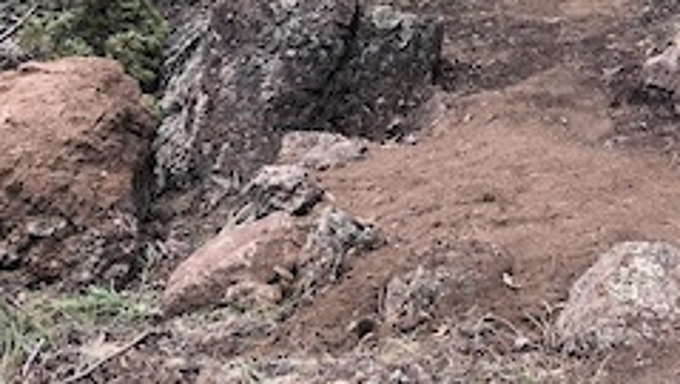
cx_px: 484
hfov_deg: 20.8
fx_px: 1841
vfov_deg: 11.6
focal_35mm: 102
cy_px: -111
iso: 20
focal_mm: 3.99
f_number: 1.8
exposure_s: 1/180
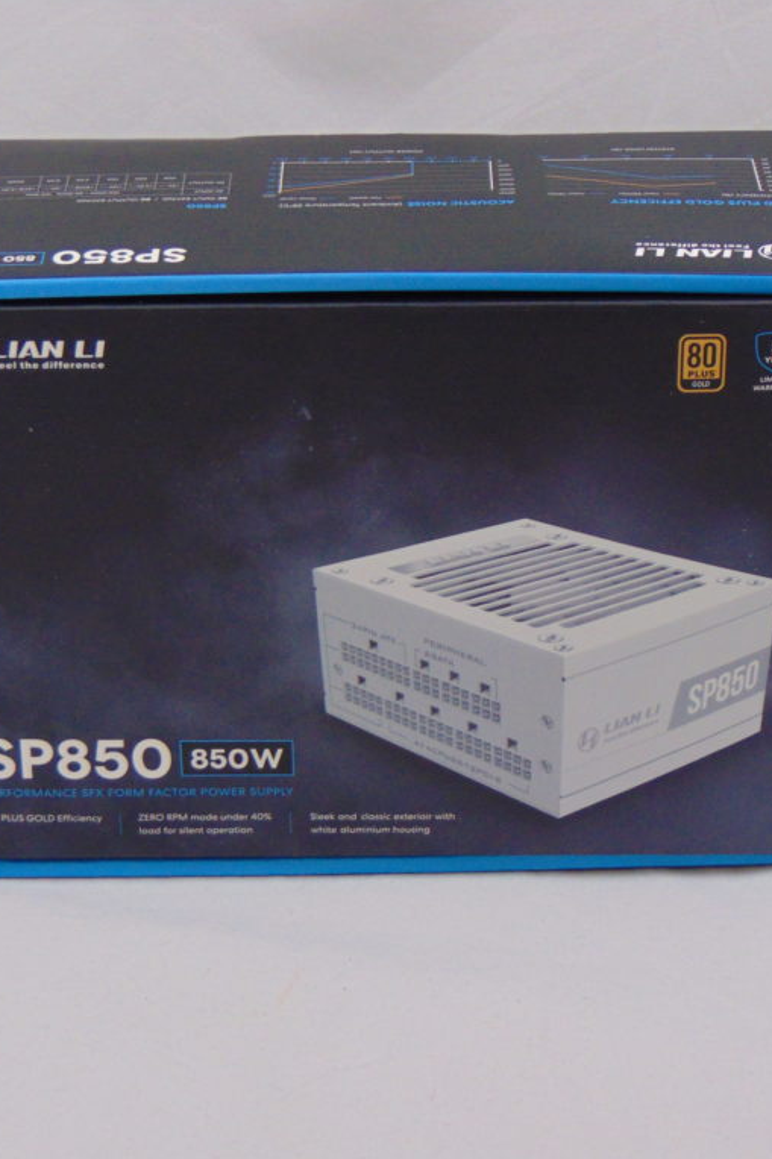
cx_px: 341
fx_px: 3186
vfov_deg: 20.6
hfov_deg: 13.8
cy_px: 580
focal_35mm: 99
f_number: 3.7
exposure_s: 1/30
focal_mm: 12.8
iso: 200
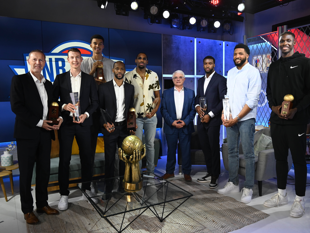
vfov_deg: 46.0
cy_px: 118
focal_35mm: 31
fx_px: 274
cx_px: 155
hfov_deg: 59.1
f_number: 4.5
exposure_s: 1/250
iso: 1000
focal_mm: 27.5
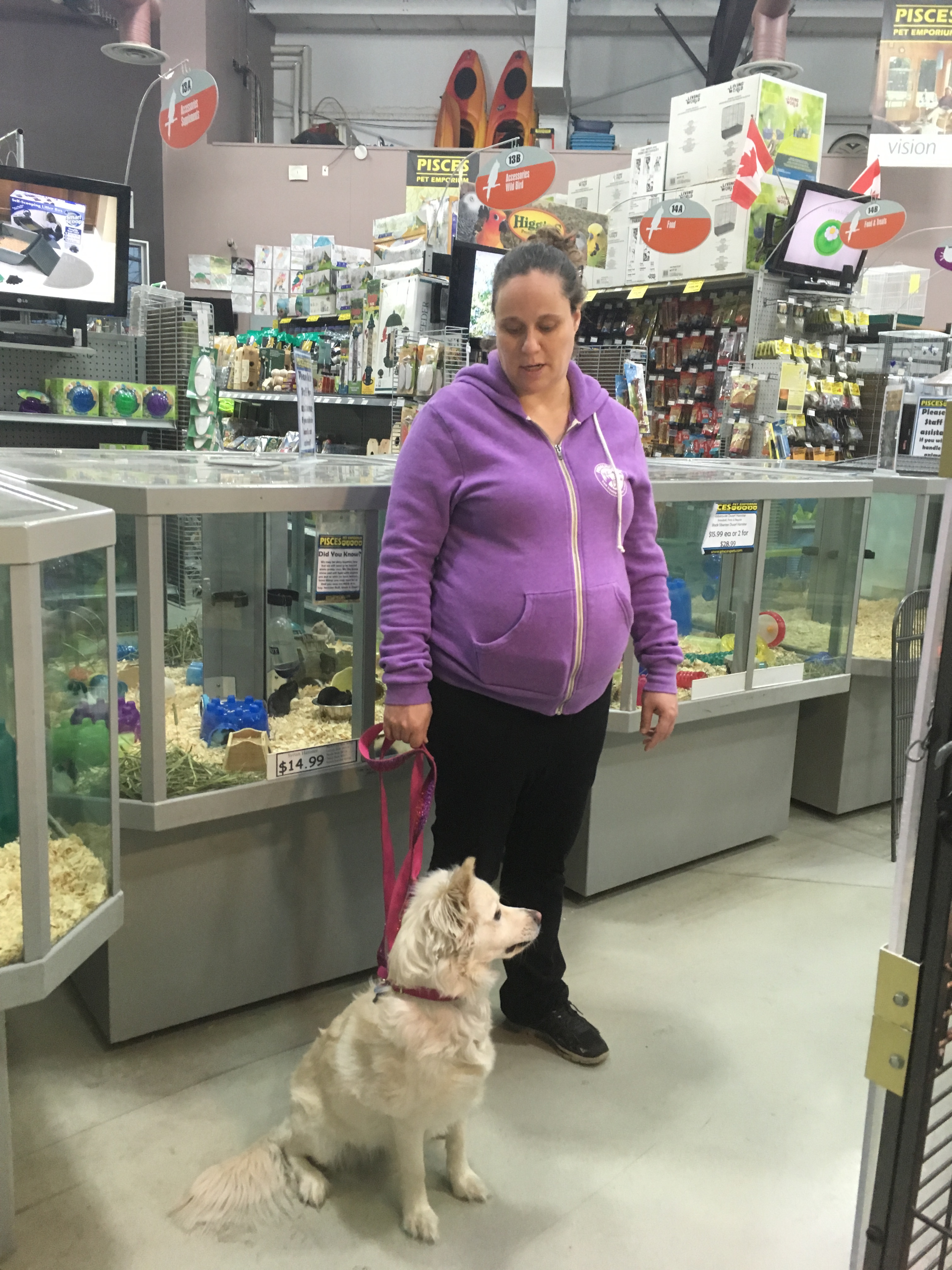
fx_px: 1063
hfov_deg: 48.2
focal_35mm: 29
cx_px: 476
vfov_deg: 61.7
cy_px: 635
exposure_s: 1/30
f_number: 2.2
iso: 125
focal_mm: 4.15
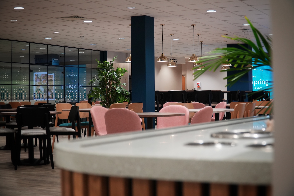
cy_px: 98
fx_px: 461
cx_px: 148
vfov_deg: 24.0
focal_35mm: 57
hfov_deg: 35.3
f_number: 4.5
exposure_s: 1/100
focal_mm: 37
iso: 1250
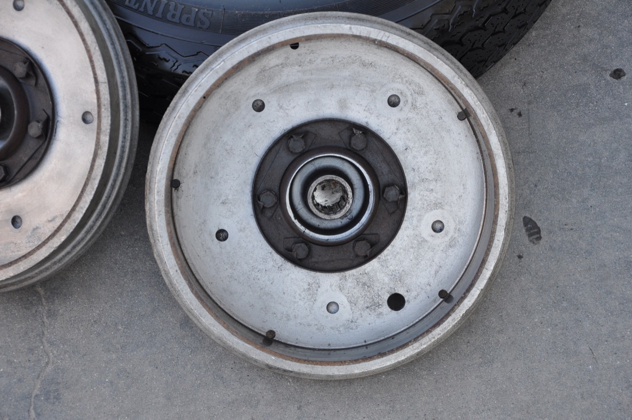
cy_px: 210
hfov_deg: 21.9
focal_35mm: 93
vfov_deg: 14.7
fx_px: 1631
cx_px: 316
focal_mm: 62
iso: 400
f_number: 5.3
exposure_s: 1/100
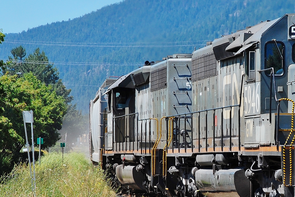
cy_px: 123
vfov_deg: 6.0
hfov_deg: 9.1
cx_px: 221
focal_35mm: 227
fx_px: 1858
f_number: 13
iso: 200
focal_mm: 85
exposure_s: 1/200
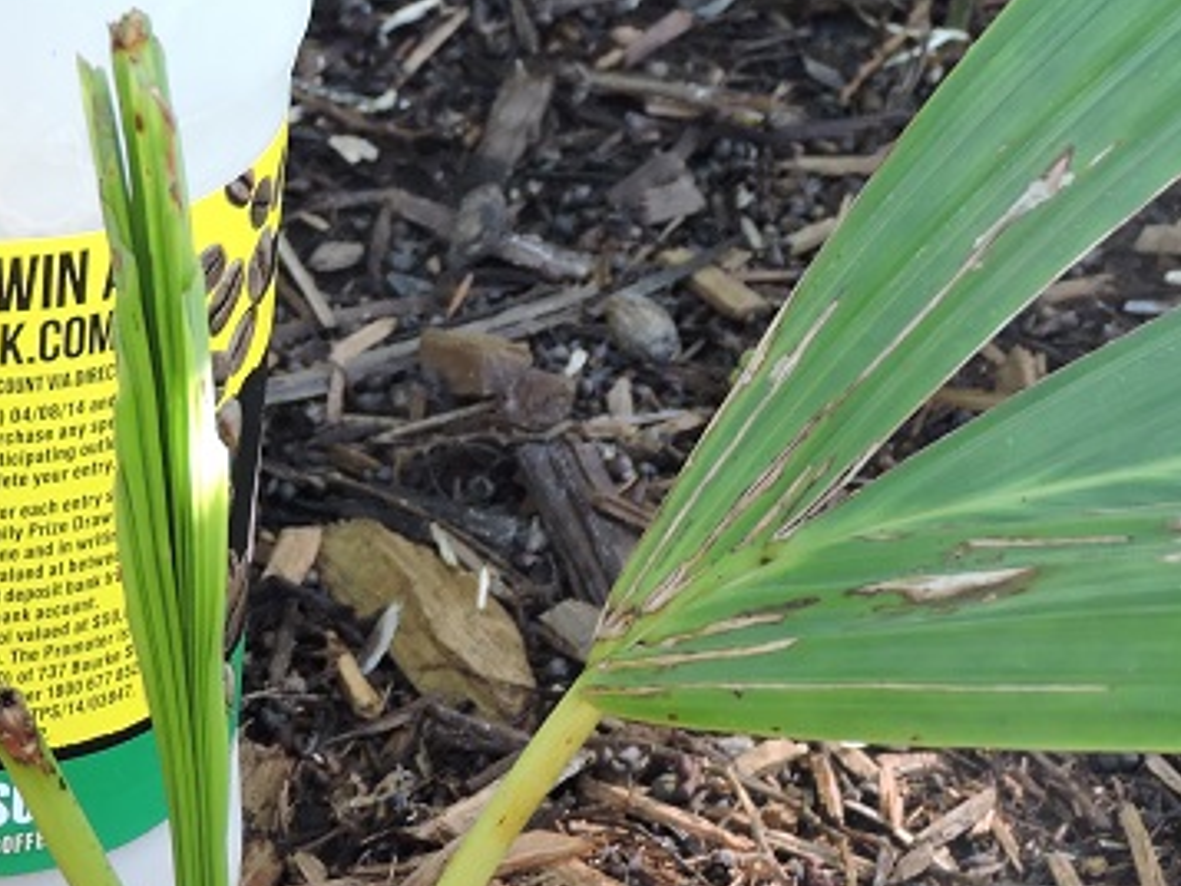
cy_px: 331
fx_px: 5734
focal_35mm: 168
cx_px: 827
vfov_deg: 8.8
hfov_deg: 11.7
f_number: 4.2
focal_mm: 11.6
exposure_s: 1/30
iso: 160
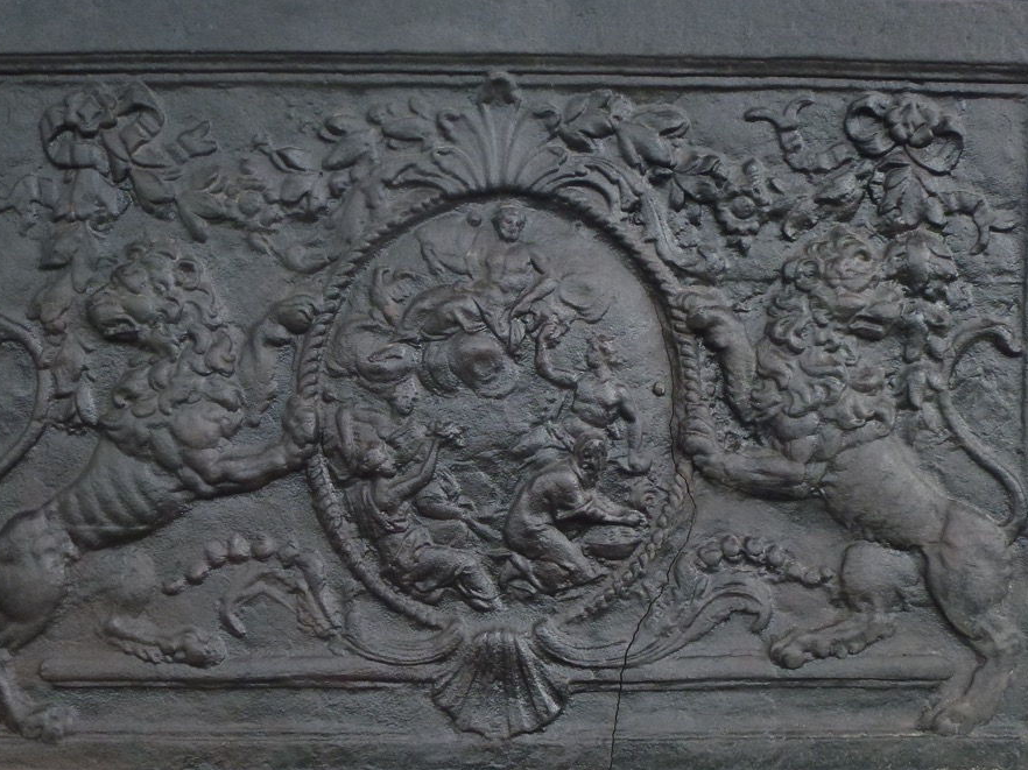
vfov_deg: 29.6
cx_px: 500
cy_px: 447
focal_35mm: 49
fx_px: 1455
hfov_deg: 38.9
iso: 160
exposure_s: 1/60
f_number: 3.7
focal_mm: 6.4
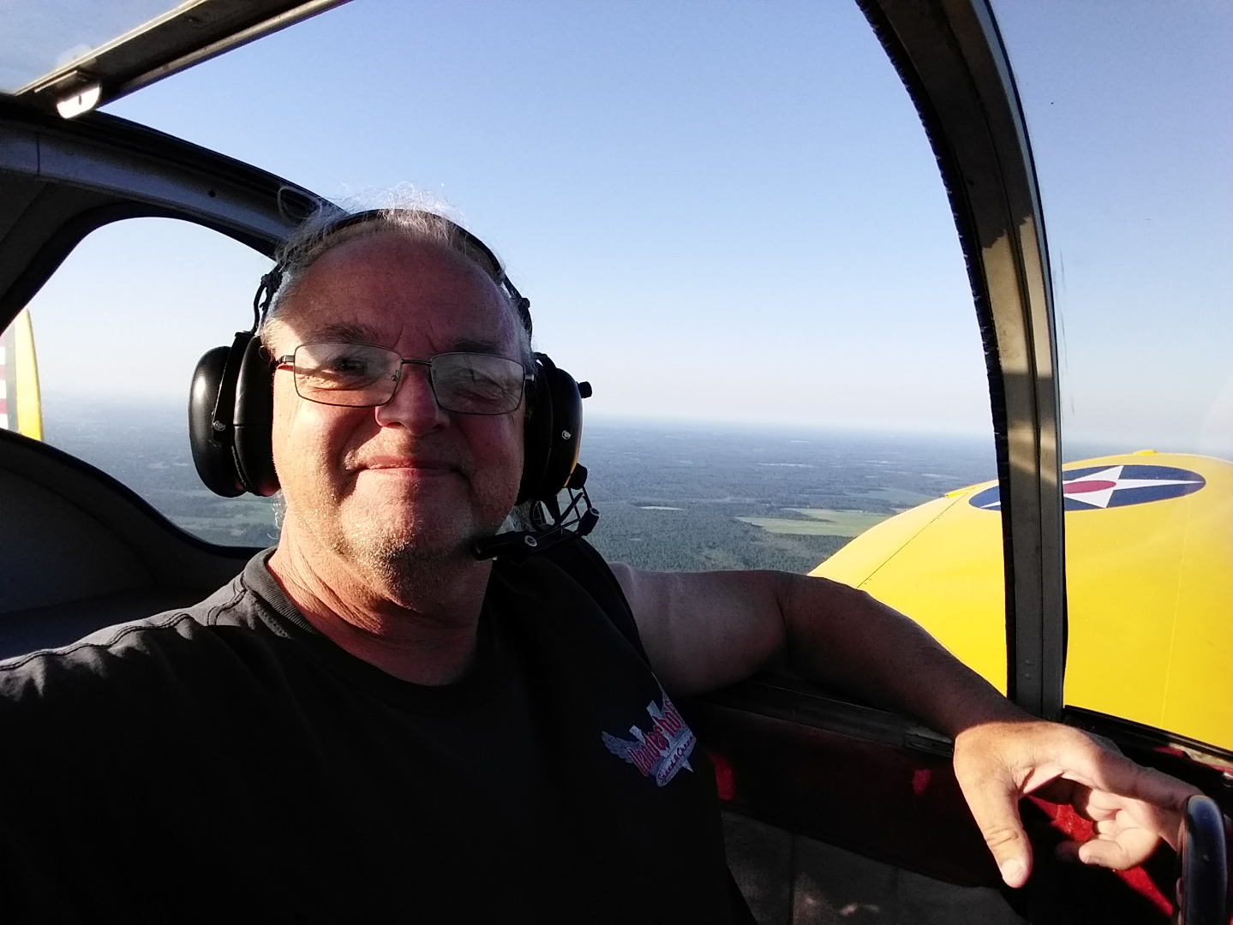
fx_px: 819
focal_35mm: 23
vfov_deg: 58.9
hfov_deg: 73.9
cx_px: 616
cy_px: 462
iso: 50
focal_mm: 1.92
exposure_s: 1/573
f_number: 2.2
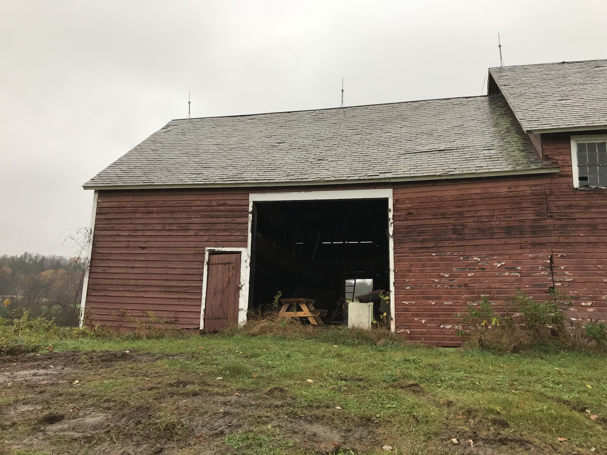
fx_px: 491
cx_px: 304
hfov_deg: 63.4
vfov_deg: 49.7
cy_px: 228
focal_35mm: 28
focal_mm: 3.99
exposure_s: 1/120
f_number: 1.8
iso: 40
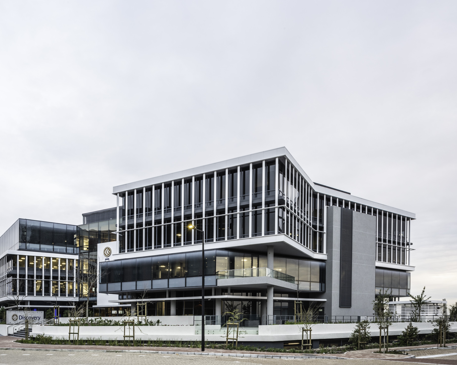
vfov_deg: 51.5
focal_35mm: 28
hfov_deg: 61.6
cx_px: 181
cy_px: 187
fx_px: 379
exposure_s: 1/3
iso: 200
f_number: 16
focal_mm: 24
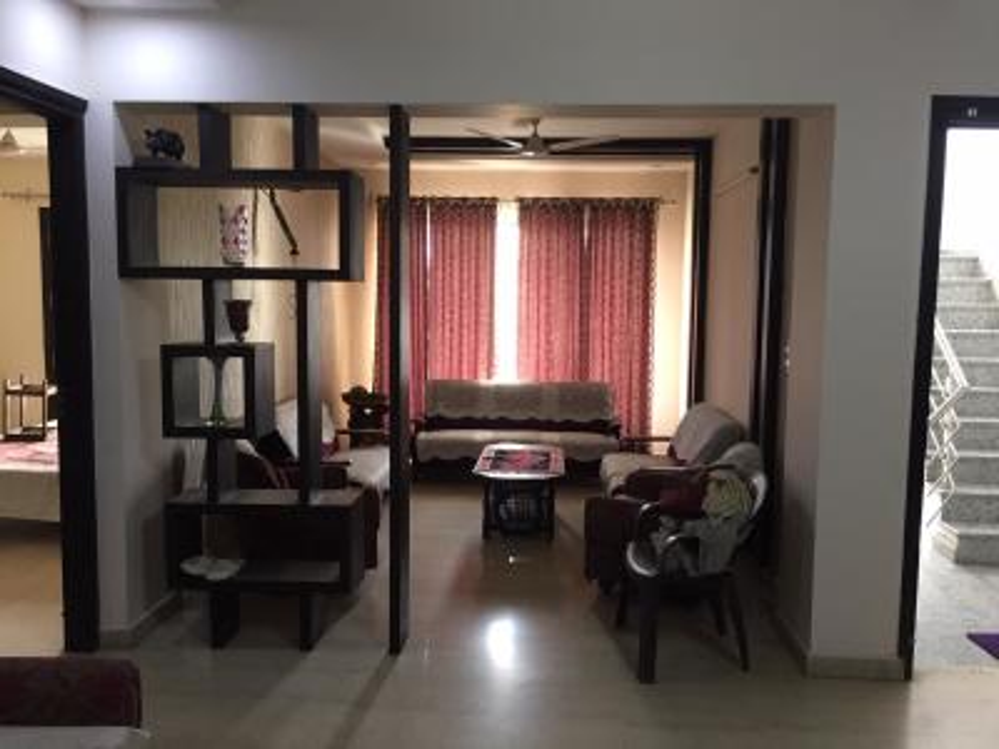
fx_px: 837
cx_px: 500
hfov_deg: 61.7
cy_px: 374
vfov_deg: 48.2
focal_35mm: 29
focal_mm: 4.15
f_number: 2.2
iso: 160
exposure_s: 1/33
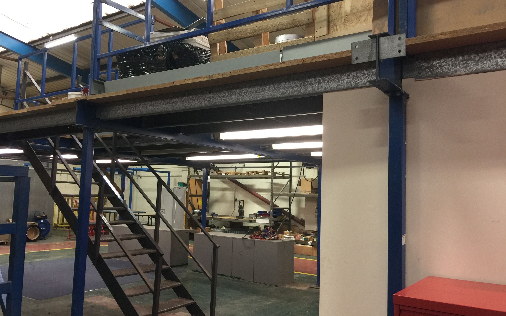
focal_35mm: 31
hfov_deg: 61.2
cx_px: 252
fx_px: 427
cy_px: 159
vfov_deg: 40.6
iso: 64
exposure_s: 1/17
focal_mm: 4.15
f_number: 2.2
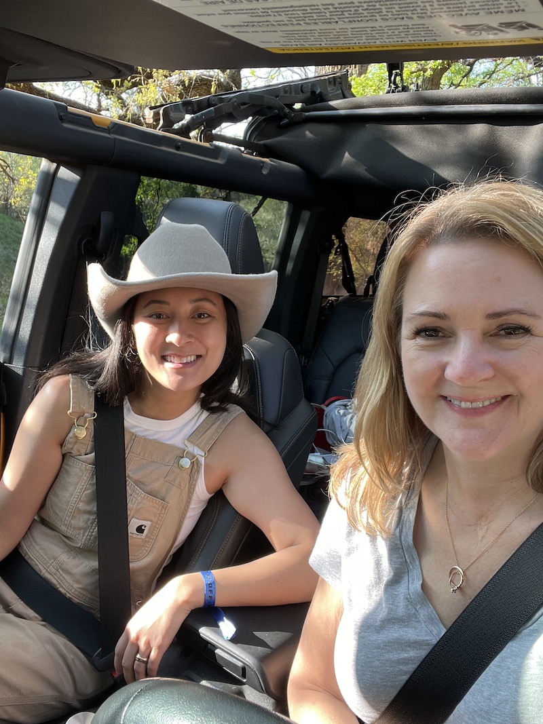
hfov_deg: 46.8
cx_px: 272
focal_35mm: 30
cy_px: 362
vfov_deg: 60.0
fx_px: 628
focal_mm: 2.71
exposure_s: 1/121
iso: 80
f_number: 2.2
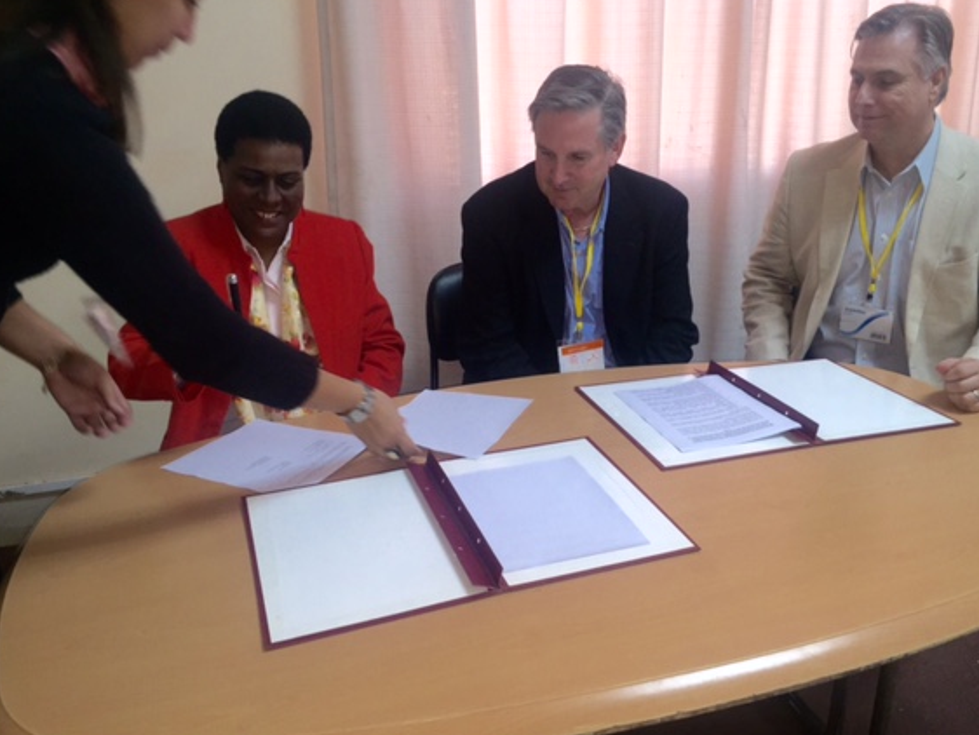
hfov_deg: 55.2
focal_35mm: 33
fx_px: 934
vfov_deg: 43.0
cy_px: 371
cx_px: 535
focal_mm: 4.15
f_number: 2.2
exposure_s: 1/31
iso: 32
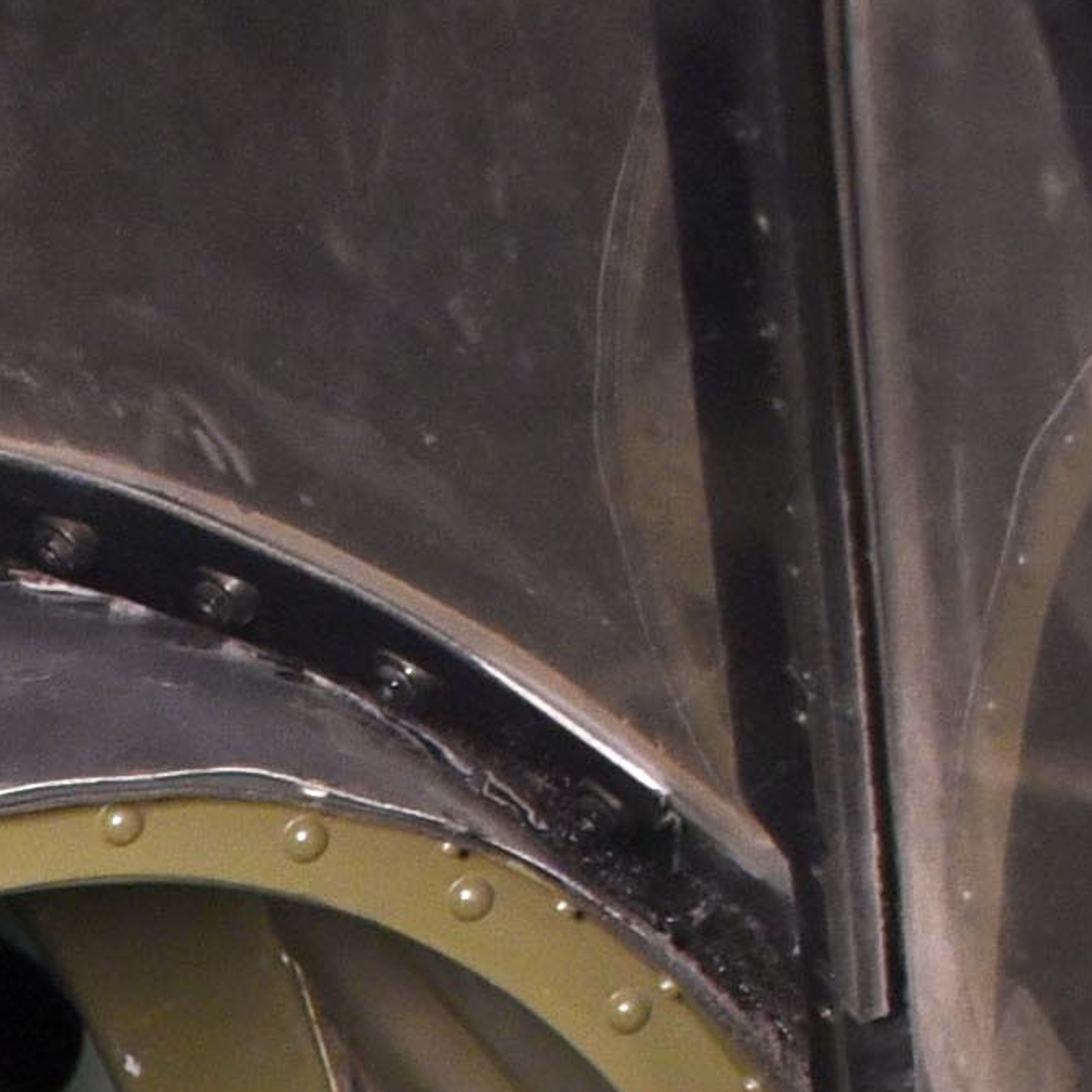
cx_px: -1667
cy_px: 2505
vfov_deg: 8.7
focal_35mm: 184
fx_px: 6567
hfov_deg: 8.5
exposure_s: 1/30
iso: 1600
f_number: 7.1
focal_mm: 24
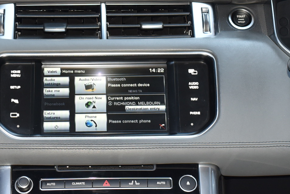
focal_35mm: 135
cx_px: 107
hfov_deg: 15.2
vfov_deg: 10.2
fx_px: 1088
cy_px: 88
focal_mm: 35
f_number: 4
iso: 400
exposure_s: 1/80
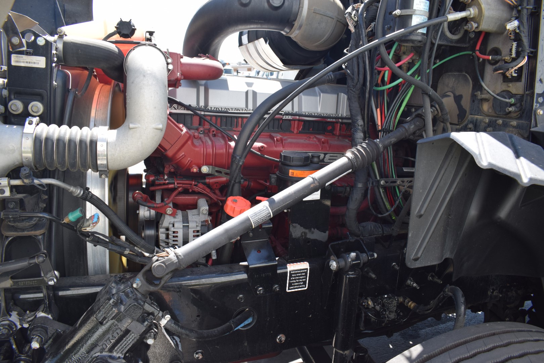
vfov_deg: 47.9
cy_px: 182
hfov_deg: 67.4
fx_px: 408
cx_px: 272
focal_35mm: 27
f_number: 8
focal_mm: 18
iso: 400
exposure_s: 1/250
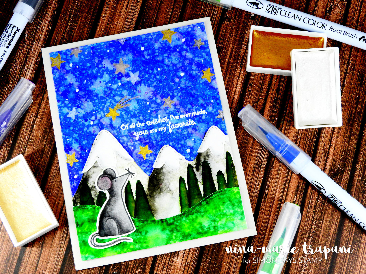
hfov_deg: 32.2
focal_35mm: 60
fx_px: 634
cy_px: 137
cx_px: 183
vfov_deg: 24.4
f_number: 6
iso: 180
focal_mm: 10.7
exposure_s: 1/30
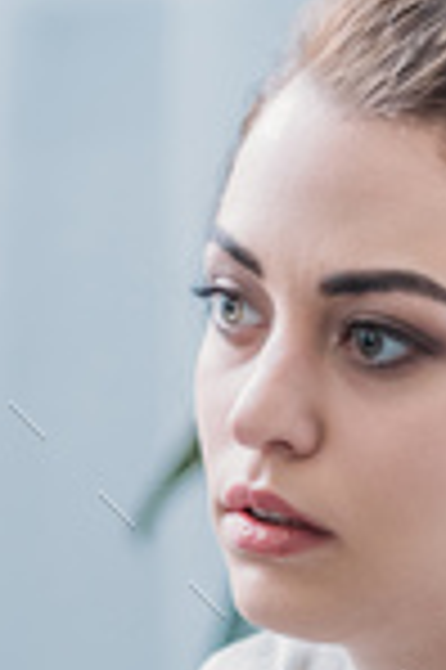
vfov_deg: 3.4
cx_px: 320
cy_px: 1371
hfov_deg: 2.3
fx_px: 11268
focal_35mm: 605
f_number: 3.2
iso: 400
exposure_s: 1/200
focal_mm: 102
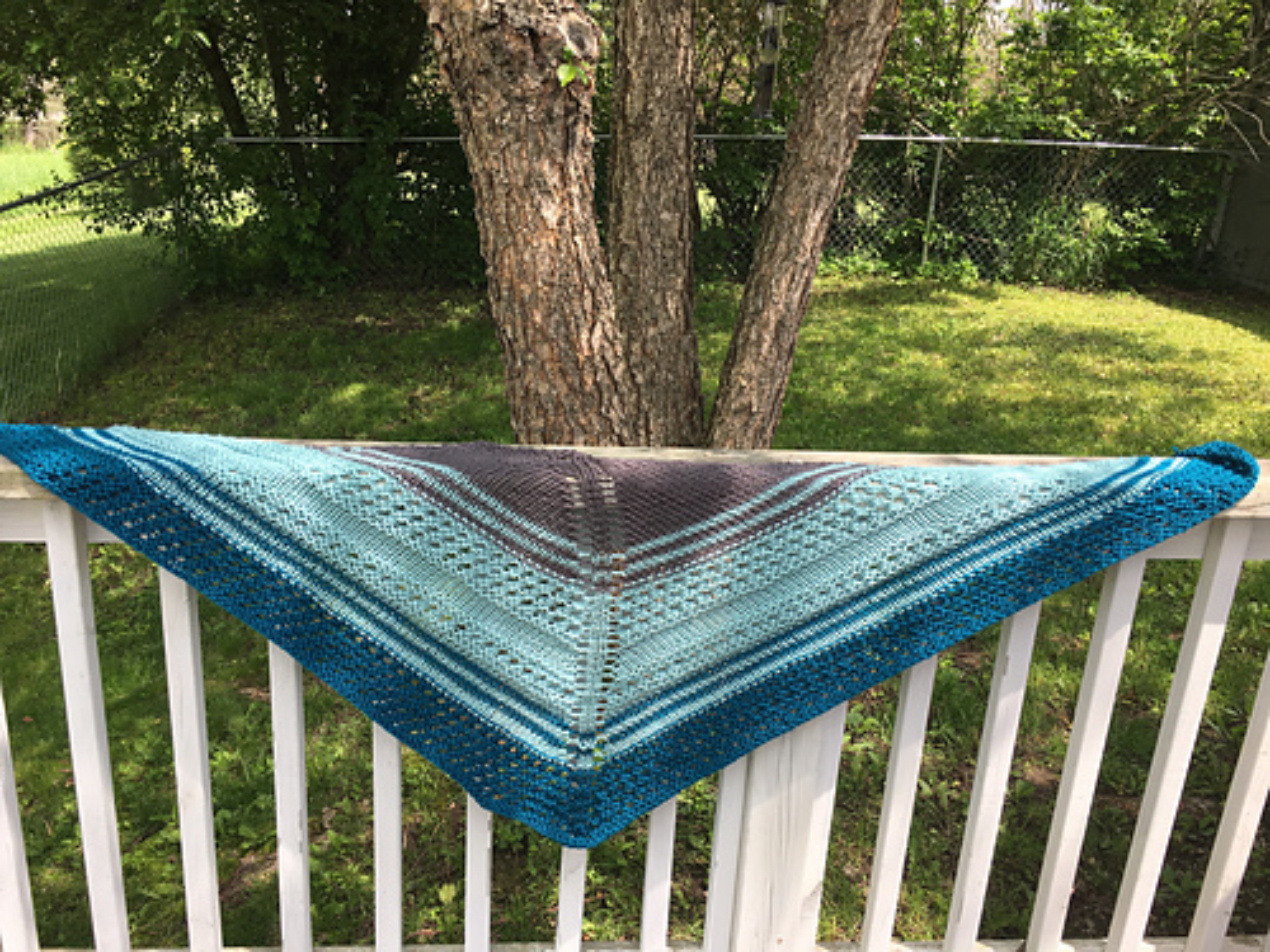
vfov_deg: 48.2
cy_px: 476
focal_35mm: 29
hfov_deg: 61.7
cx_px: 635
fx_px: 1064
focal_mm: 4.15
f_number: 2.2
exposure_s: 1/686
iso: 25
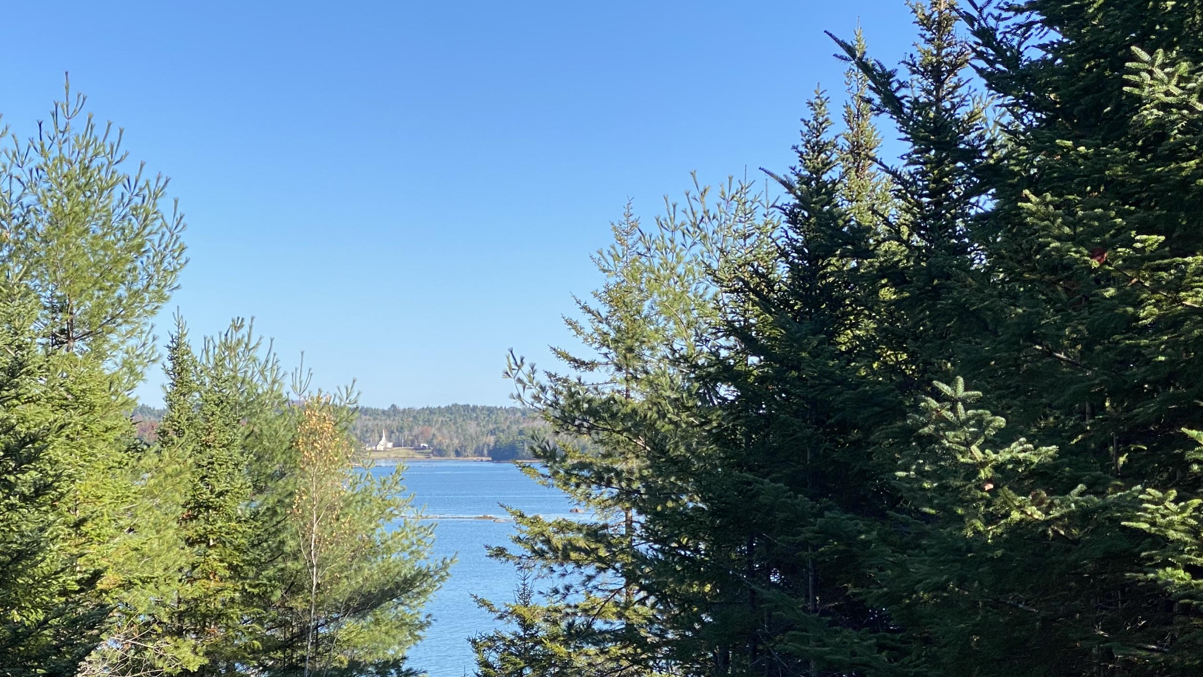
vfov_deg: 17.7
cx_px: 534
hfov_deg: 31.0
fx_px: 2169
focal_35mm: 68
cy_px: 475
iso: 20
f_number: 2
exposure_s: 1/749
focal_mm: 6
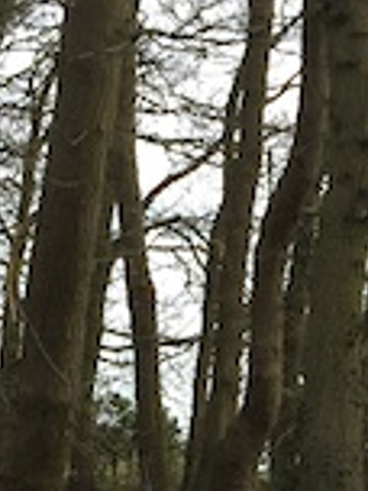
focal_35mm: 153
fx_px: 2169
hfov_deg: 9.7
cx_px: 194
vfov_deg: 11.8
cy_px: 930
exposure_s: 1/249
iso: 32
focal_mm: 4.15
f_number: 2.2
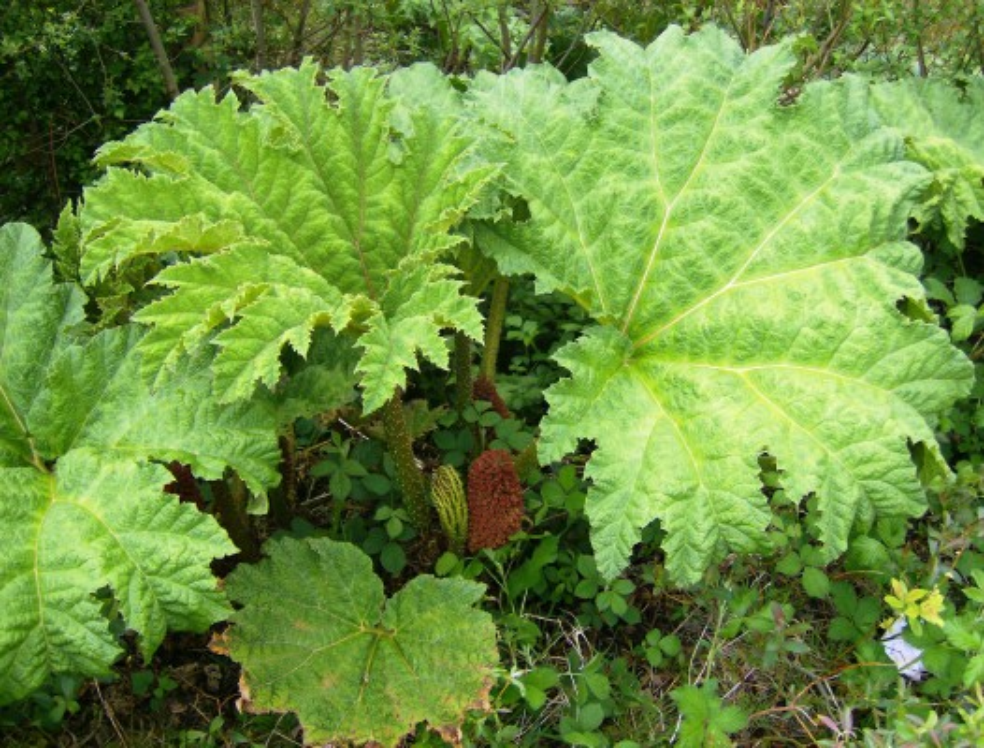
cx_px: 492
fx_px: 1029
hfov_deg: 51.1
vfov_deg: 40.0
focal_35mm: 36
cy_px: 374
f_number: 2.8
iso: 100
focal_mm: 6
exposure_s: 1/227
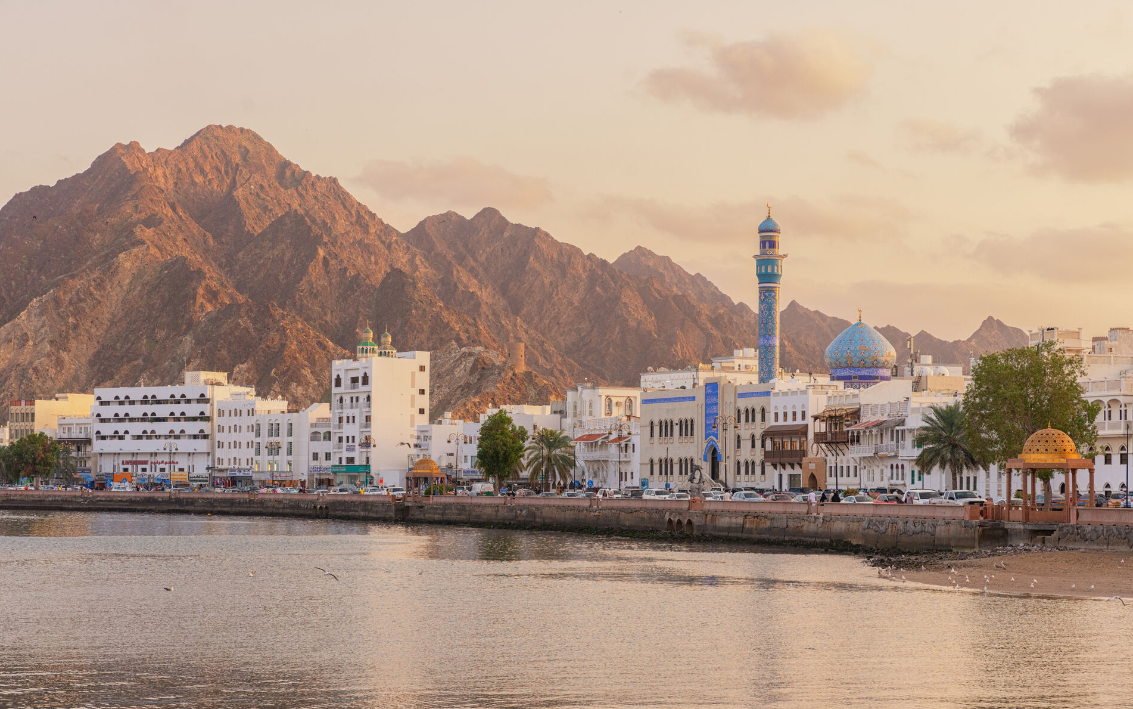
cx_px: 568
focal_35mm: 72
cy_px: 354
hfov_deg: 28.6
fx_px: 2223
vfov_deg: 18.1
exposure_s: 1/250
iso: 400
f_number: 7.1
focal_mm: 70
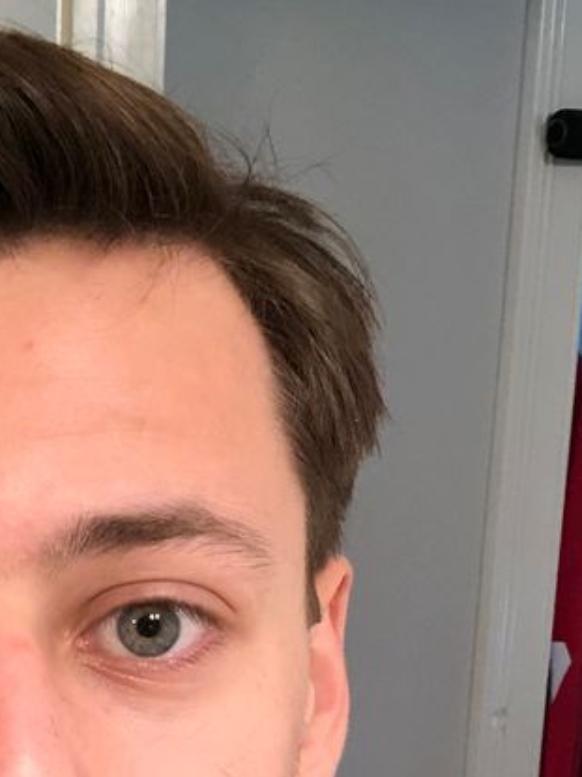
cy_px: 779
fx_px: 1772
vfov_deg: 23.7
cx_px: -13
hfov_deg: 18.1
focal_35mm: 79
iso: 64
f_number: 2.2
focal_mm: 2.87
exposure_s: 1/30
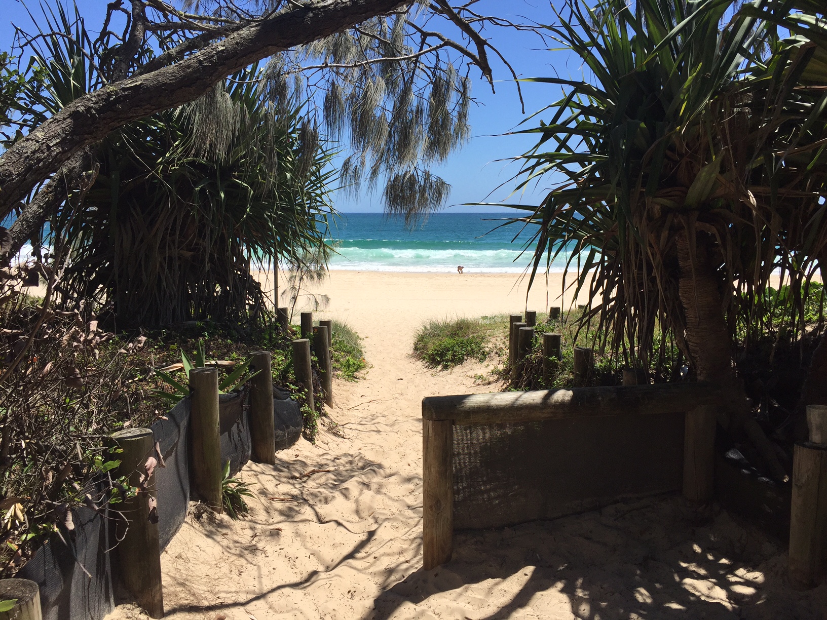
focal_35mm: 29
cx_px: 414
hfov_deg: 61.7
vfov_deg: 48.2
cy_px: 310
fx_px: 693
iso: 32
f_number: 2.2
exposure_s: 1/2825
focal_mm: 4.15
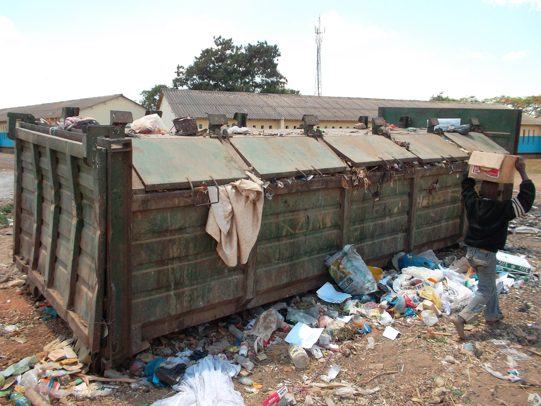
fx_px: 438
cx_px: 270
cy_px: 203
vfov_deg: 49.7
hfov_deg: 63.4
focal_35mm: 28
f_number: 3.3
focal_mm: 4.1
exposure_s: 1/340
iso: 80
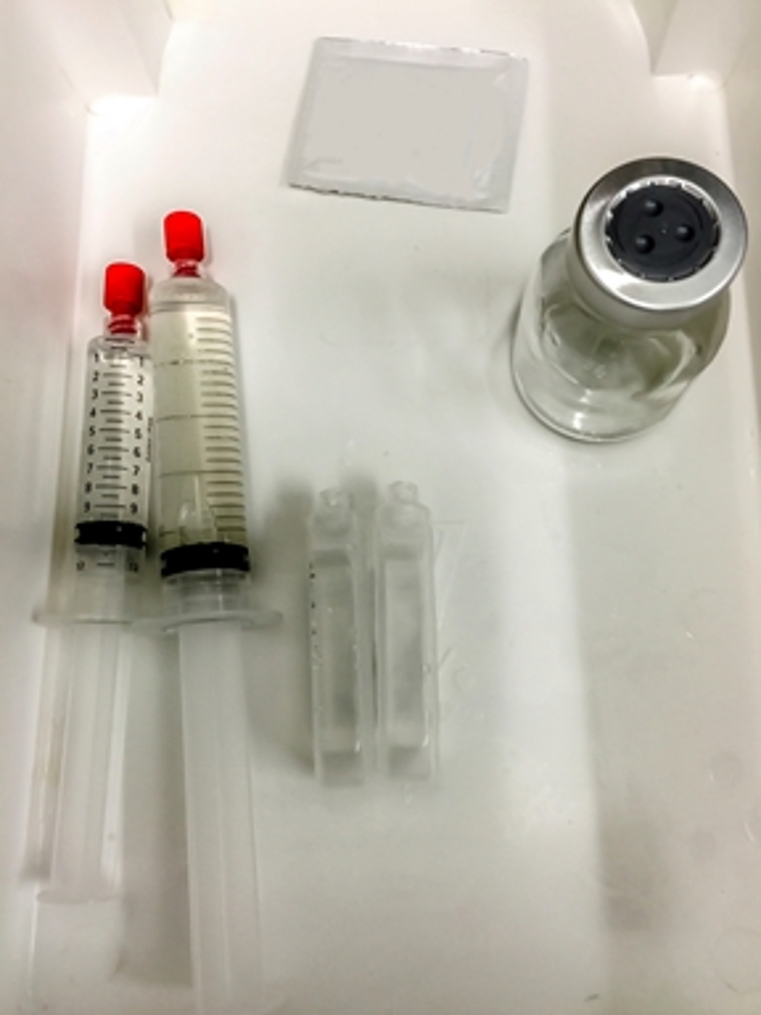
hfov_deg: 48.2
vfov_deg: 61.7
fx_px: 850
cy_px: 508
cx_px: 380
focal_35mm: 29
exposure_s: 1/17
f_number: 2.2
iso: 40
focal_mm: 4.15
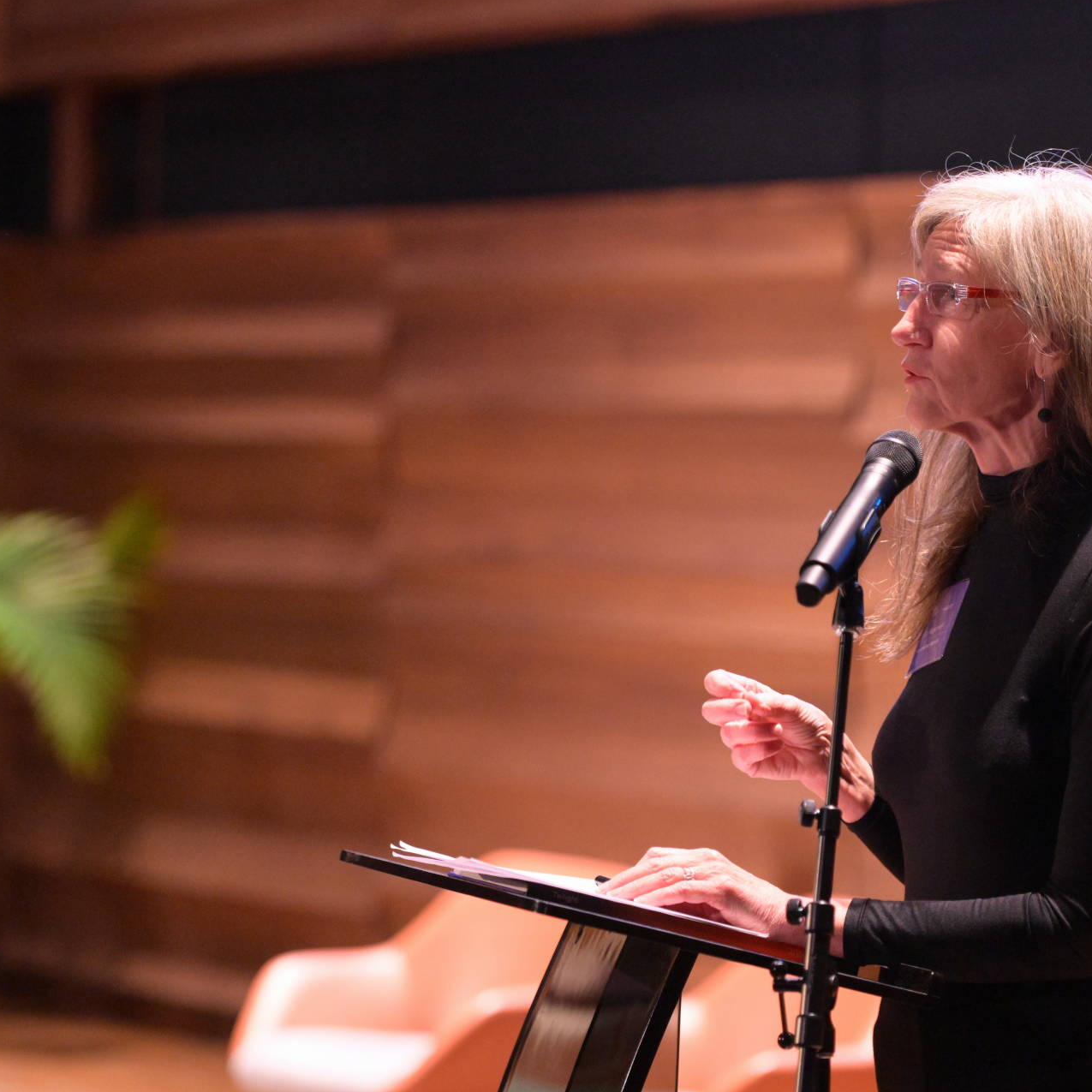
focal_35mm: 160
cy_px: 545
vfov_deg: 10.9
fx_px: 5710
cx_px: 606
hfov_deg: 10.9
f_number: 2.8
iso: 6400
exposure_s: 1/200
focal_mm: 125
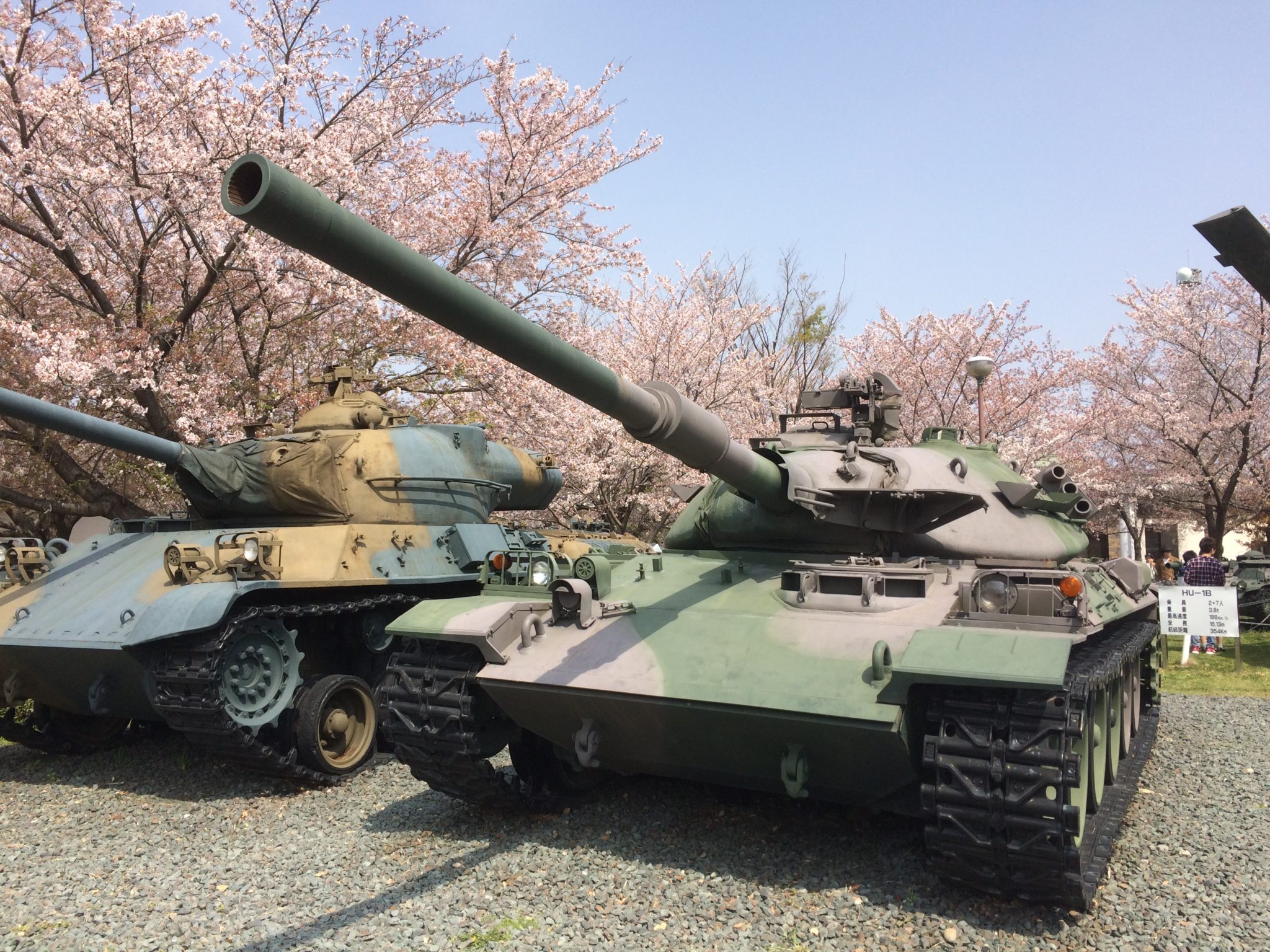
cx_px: 635
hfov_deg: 61.7
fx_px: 1064
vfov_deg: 48.2
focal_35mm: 29
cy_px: 476
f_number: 2.2
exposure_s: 1/1642
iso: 32
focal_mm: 4.15
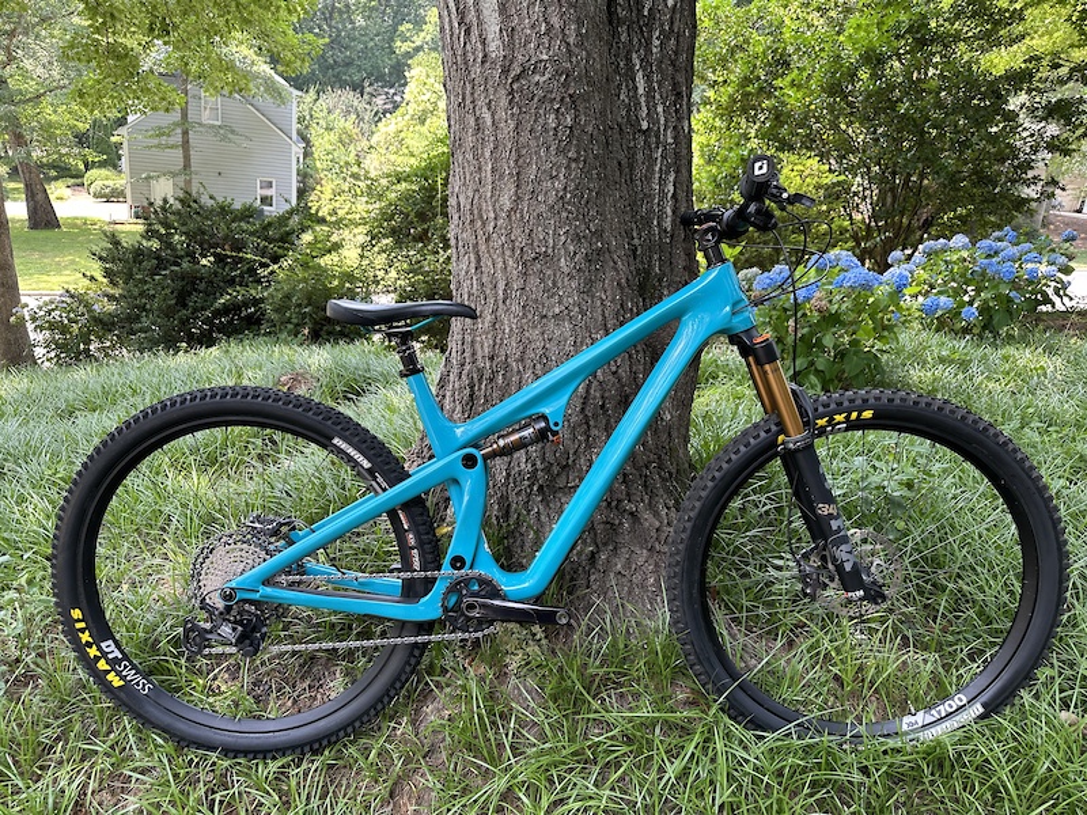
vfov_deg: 56.8
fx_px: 754
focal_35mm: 24
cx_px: 544
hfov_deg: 71.6
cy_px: 408
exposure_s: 1/165
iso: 100
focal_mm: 6.86
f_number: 1.78
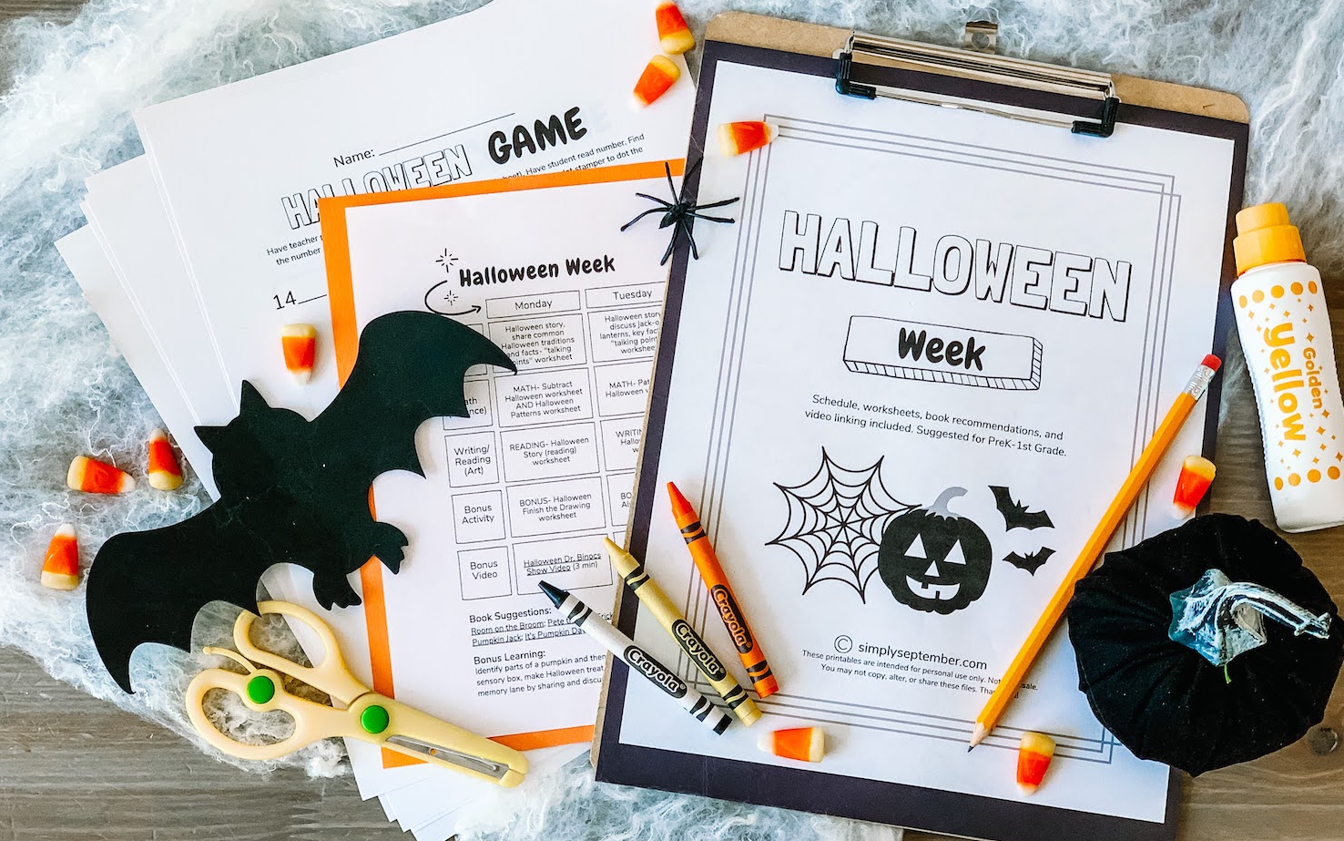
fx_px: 2052
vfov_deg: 23.1
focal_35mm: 56
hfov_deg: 36.3
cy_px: 443
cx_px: 667
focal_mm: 6
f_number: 2.4
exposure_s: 1/60
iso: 64
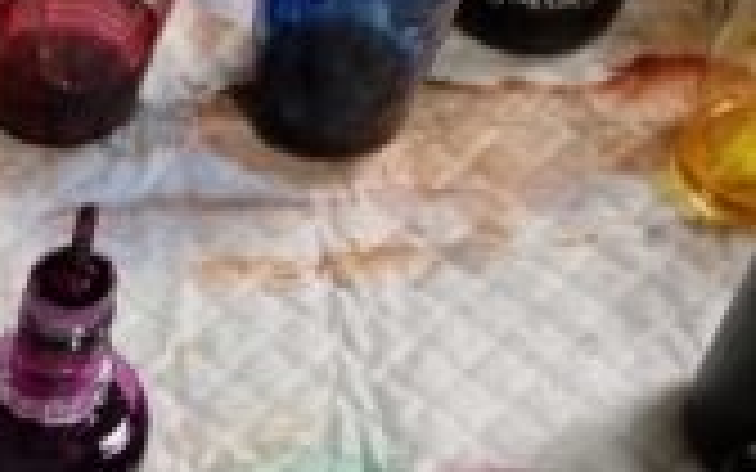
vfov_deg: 7.9
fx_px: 2575
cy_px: 1724
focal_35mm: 125
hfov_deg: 14.5
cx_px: -634
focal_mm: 6.7
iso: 200
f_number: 1.8
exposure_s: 1/100
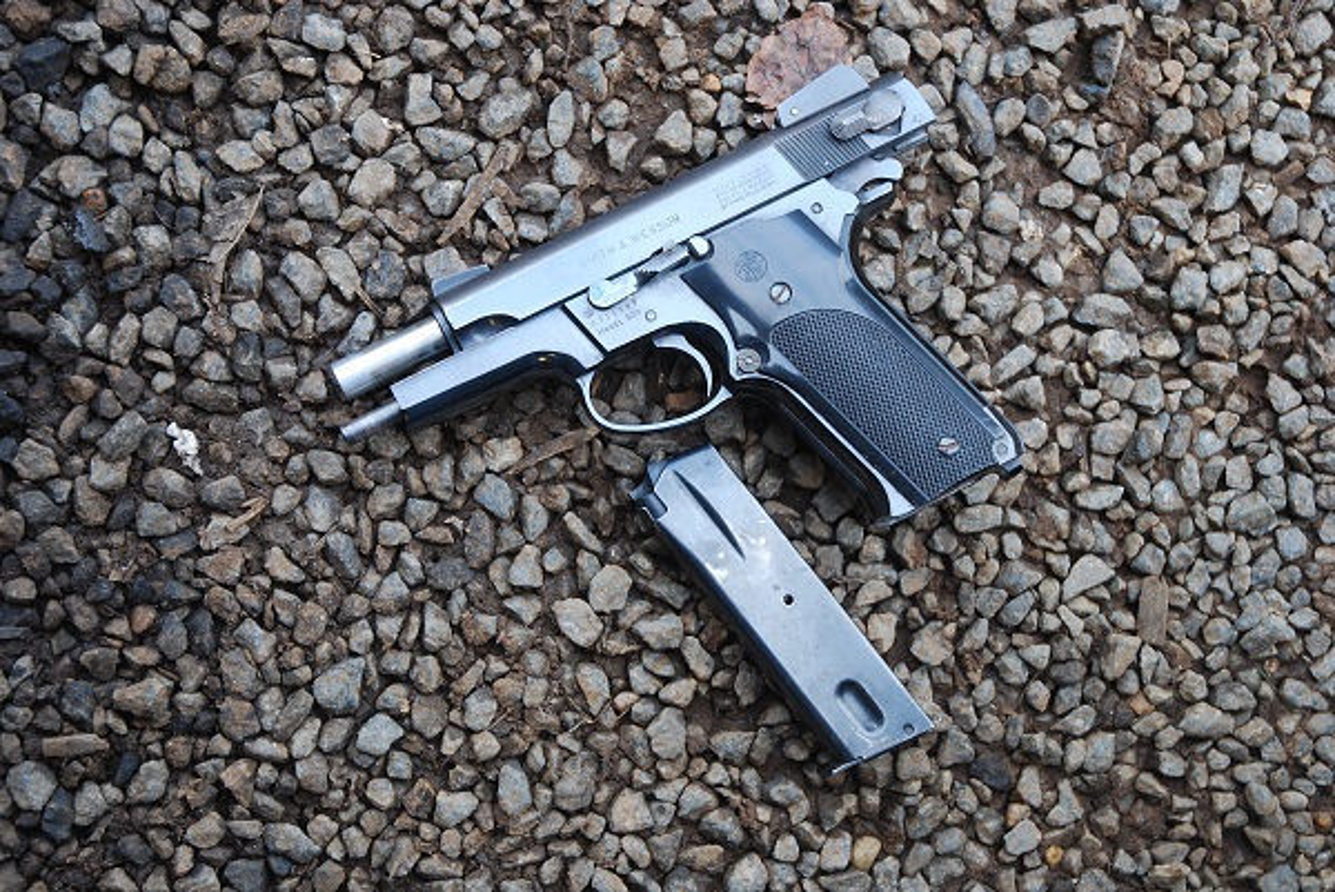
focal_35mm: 57
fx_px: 2115
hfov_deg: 35.0
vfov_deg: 23.8
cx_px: 668
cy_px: 446
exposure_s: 1/40
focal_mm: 38
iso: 200
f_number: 4.2
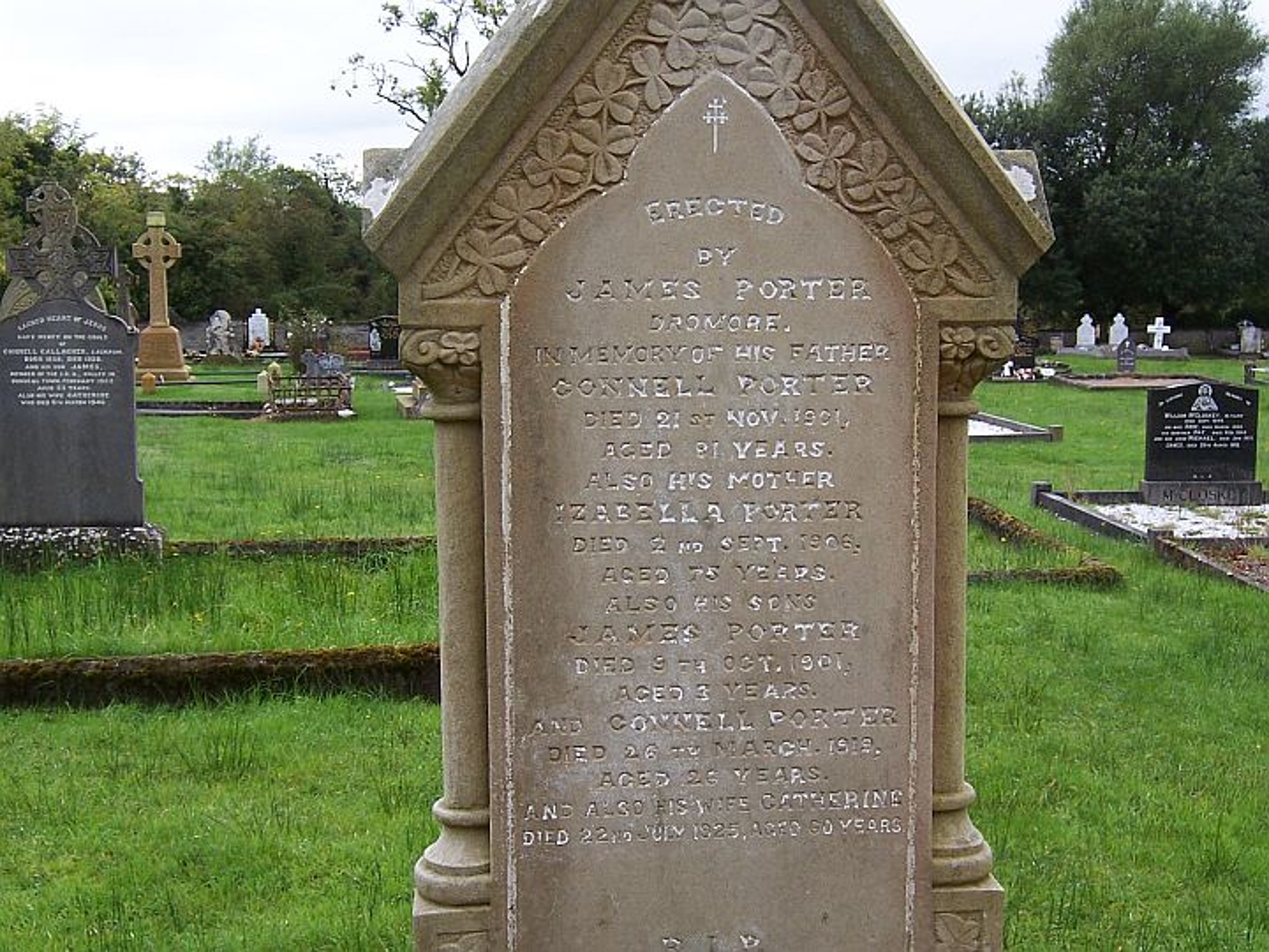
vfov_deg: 29.7
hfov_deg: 38.9
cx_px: 634
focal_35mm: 49
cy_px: 476
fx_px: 1796
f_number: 4
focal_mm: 8.2
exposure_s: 1/180
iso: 80
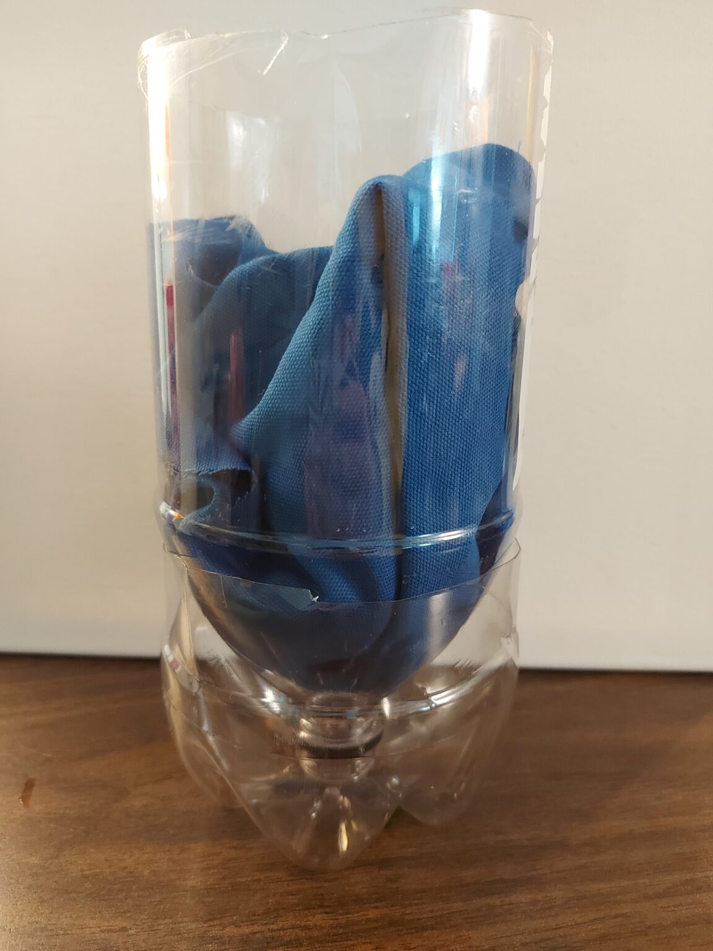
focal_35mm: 24
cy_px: 476
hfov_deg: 56.8
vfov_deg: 71.6
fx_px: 659
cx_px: 356
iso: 500
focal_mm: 5.23
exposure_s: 1/24
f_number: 1.8
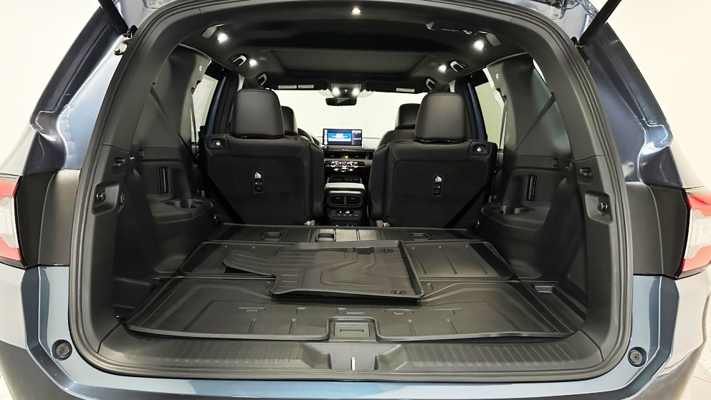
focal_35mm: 27
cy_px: 257
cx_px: 348
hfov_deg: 69.9
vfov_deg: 42.5
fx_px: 509
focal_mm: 6.86
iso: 1000
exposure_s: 1/30
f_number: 1.78
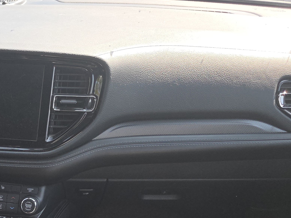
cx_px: -32
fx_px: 496
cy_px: 278
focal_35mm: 59
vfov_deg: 22.4
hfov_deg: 29.4
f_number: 1.7
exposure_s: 1/359
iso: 50
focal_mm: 6.3
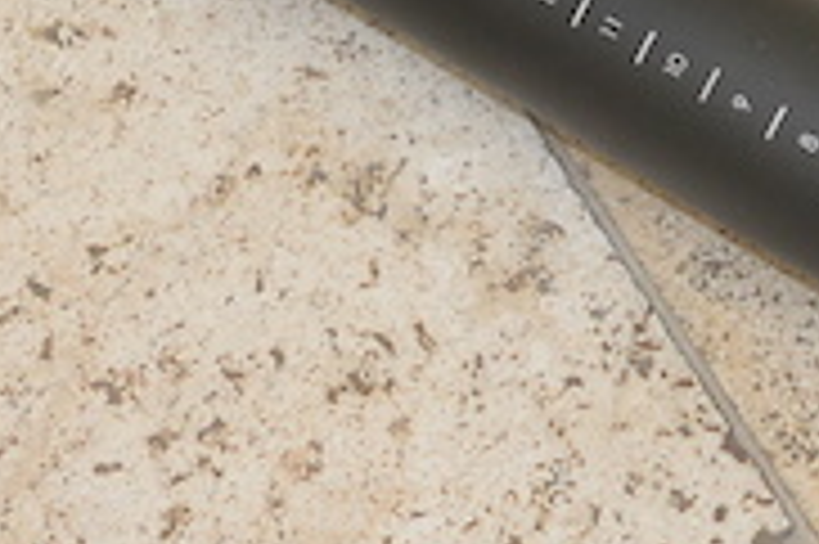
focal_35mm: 154
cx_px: 738
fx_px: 3500
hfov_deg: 13.2
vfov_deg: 8.9
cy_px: 74
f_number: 8
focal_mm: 13
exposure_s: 1/60
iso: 160
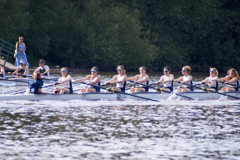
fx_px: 2998
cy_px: 80
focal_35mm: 450
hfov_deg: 4.6
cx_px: 120
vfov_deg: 3.1
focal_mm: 300
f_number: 5.6
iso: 400
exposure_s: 1/500
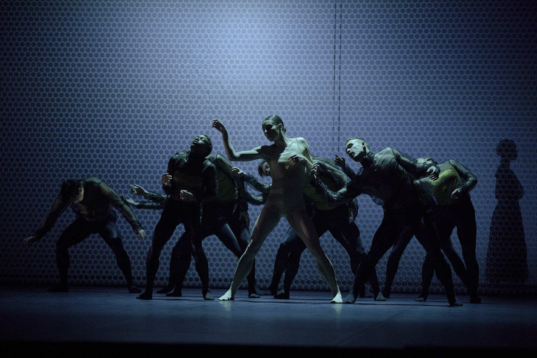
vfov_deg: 10.9
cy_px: 179
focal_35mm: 126
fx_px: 1879
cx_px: 268
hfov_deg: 16.3
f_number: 2.8
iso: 1600
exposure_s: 1/160
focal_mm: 126
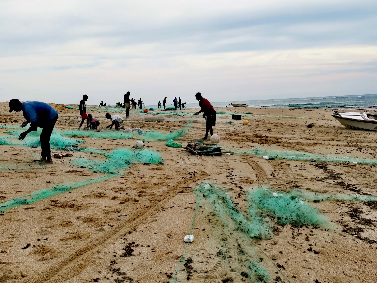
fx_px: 447
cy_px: 142
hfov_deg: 45.8
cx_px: 188
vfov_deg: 35.1
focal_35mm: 41
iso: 50
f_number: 1.8
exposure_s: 1/2208
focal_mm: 5.58
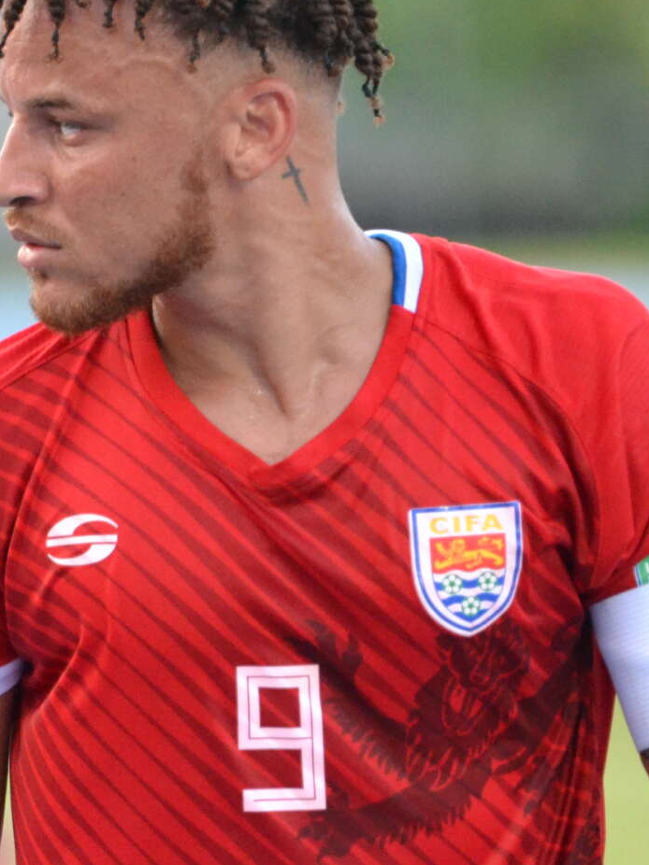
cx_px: 194
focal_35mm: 718
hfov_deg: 2.1
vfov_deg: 2.8
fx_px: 17957
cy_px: 525
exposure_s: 1/500
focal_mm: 180
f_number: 2.8
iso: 2000
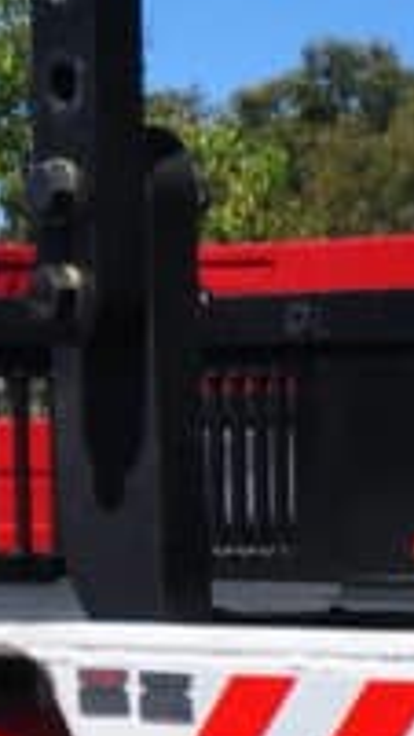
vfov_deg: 9.6
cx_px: 1495
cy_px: 1168
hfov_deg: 5.1
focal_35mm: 216
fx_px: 4217
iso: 200
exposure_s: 1/320
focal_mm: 18
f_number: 10
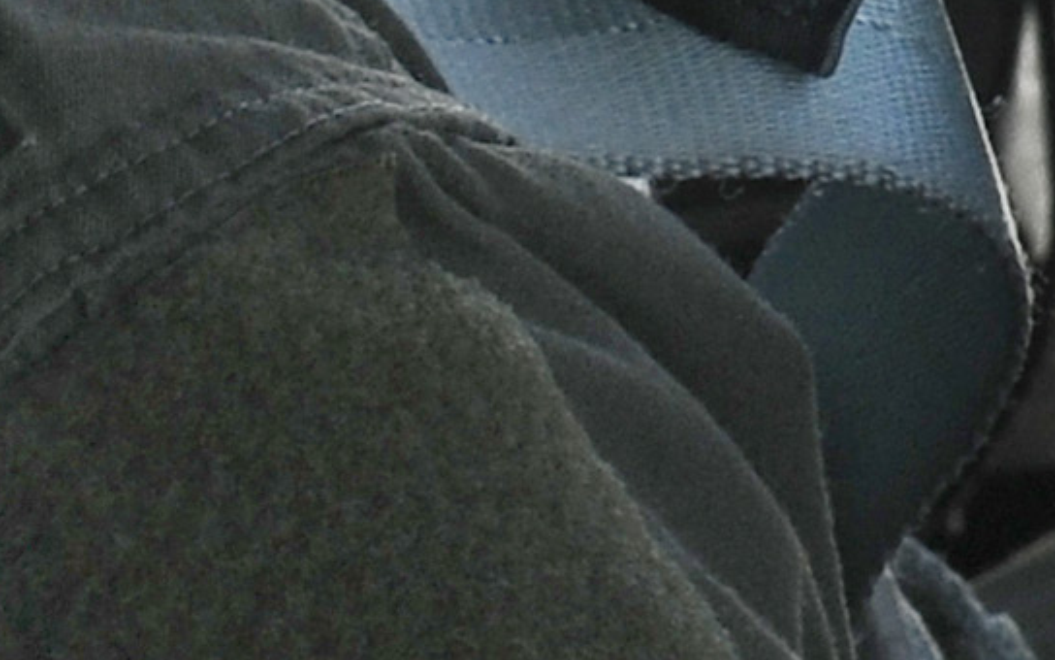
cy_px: -1108
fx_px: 8999
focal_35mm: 313
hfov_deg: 6.6
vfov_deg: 4.1
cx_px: 1743
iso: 200
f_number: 6.7
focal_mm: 26
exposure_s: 1/180
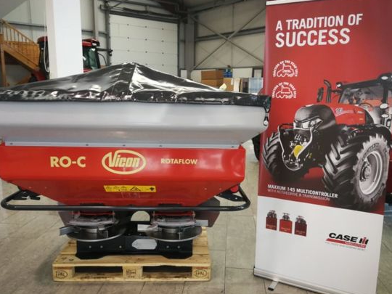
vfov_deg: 46.8
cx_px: 193
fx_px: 340
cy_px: 147
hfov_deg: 60.0
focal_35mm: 30
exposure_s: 1/33.3
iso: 200
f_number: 2.2
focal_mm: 3.95
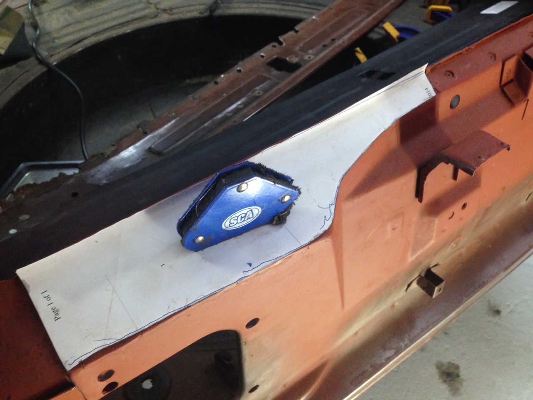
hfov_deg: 55.4
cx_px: 266
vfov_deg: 42.9
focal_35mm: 33
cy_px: 200
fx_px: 508
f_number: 2.4
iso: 250
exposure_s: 1/20
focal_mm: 4.12
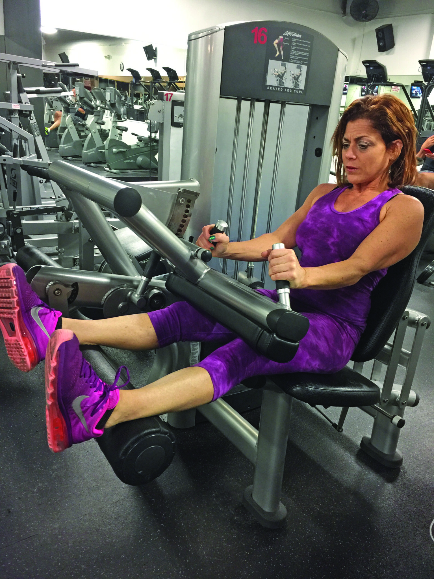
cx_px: 217
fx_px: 485
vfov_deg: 61.7
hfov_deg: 48.2
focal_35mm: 29
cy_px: 290
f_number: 2.2
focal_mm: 4.15
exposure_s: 1/15
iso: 100
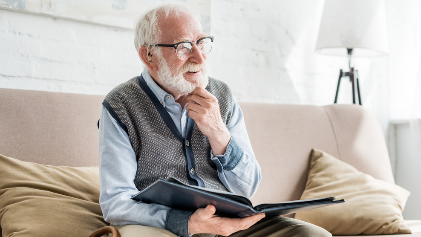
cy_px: 132
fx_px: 592
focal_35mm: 53
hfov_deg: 39.2
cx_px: 209
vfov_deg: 22.6
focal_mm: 50
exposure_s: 1/400
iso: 250
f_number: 3.5
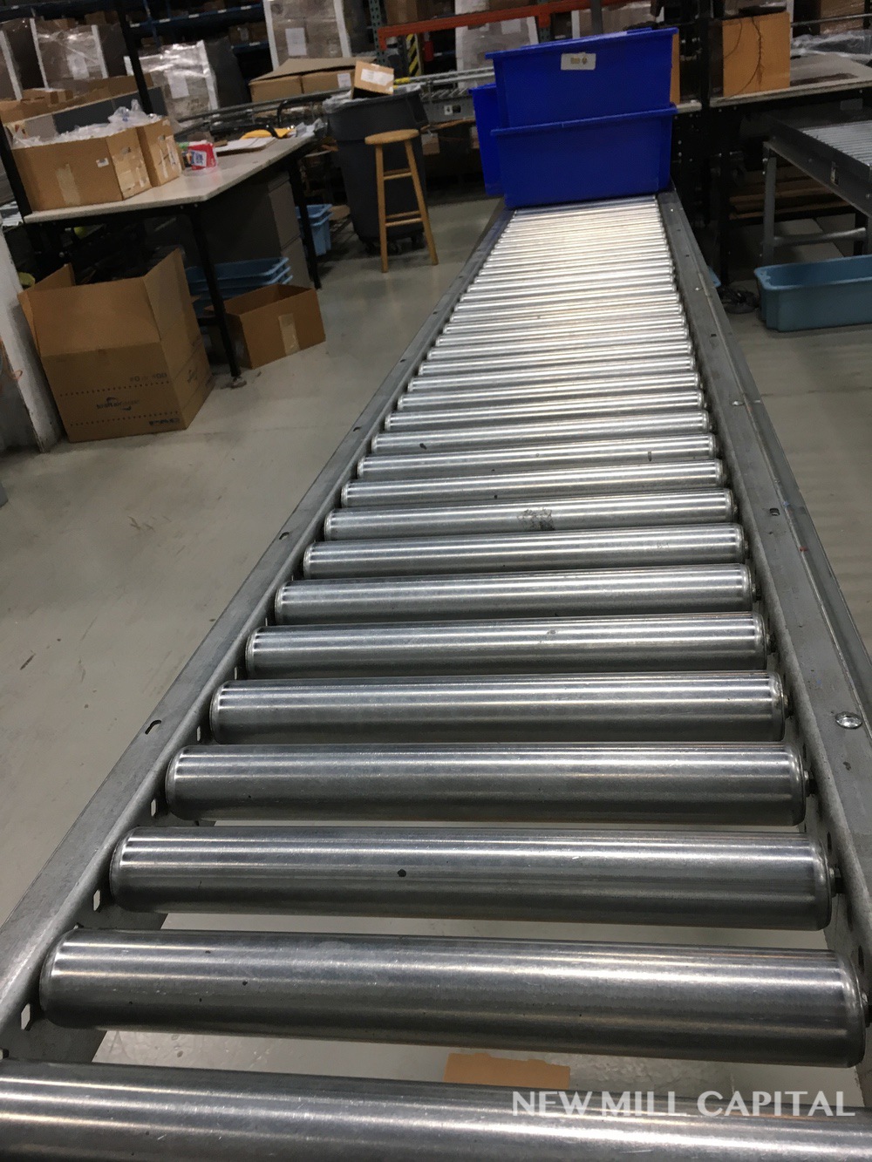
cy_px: 581
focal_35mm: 29
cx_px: 436
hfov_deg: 48.2
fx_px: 974
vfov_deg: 61.7
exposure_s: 1/30
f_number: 2.2
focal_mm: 4.15
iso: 64
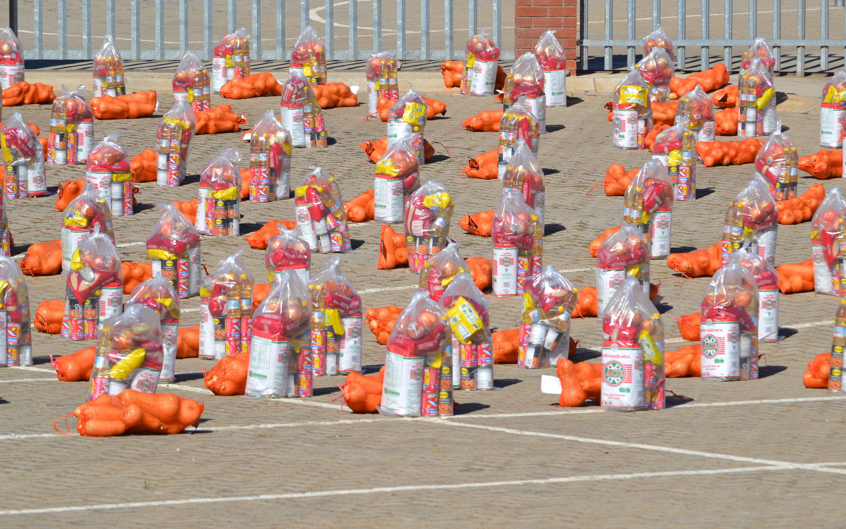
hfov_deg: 10.2
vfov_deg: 6.4
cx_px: 423
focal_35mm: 207
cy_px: 247
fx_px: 4761
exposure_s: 1/320
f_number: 9
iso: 100
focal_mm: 135
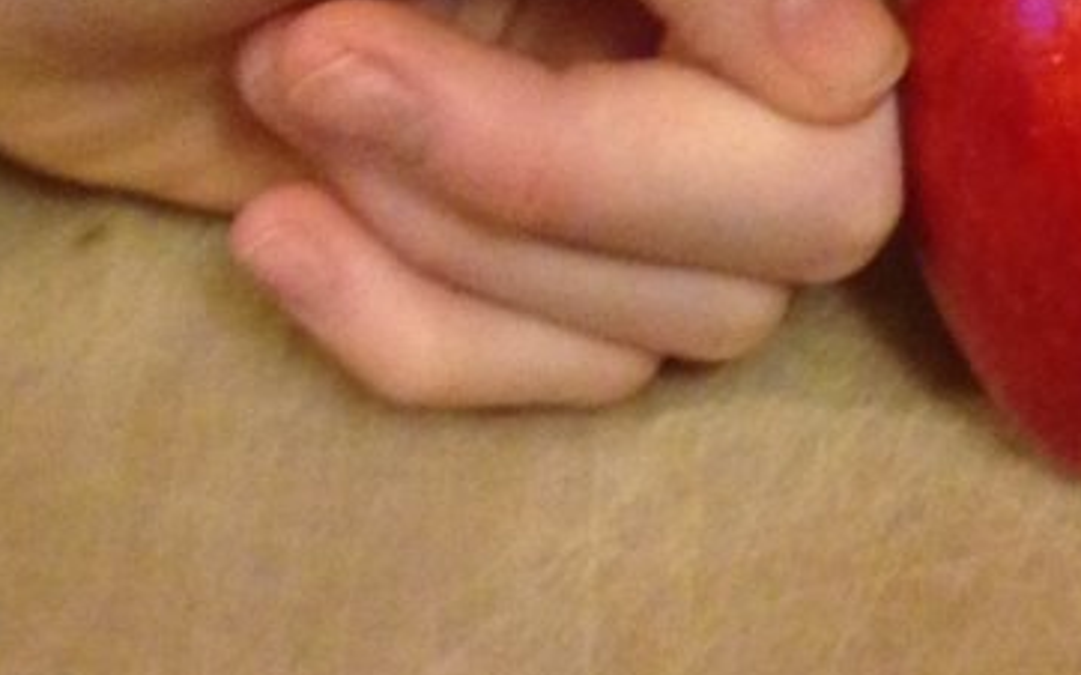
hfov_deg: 14.9
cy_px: -511
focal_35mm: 139
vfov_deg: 9.0
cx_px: 923
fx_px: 4094
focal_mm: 4.12
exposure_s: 1/20
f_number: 2.4
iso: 320
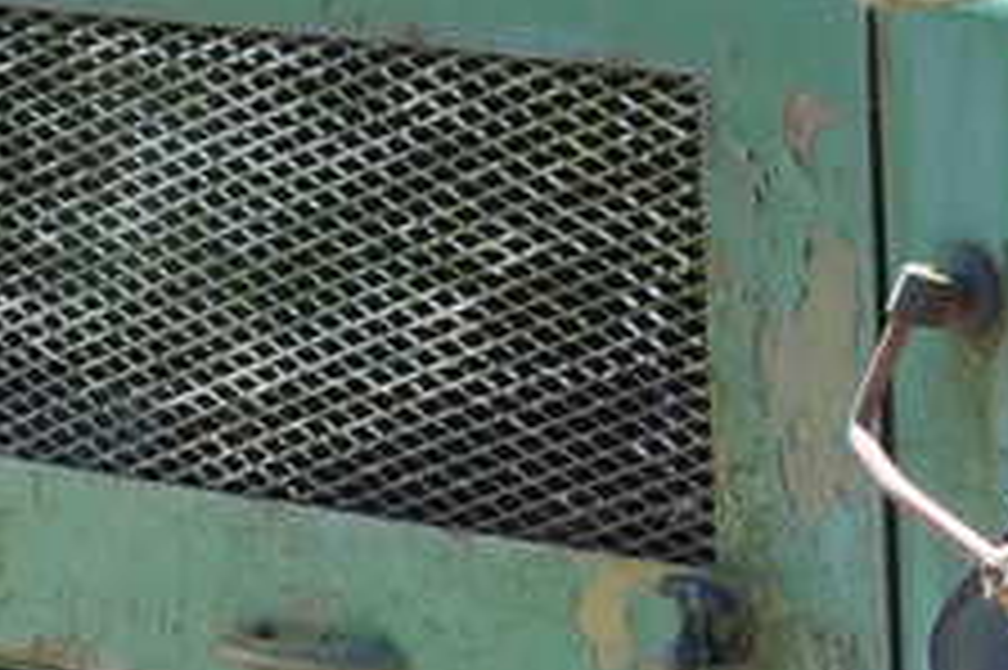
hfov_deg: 5.4
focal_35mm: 382
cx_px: 1130
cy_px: 220
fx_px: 10678
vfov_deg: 3.6
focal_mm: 35
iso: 200
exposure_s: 1/100
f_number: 10
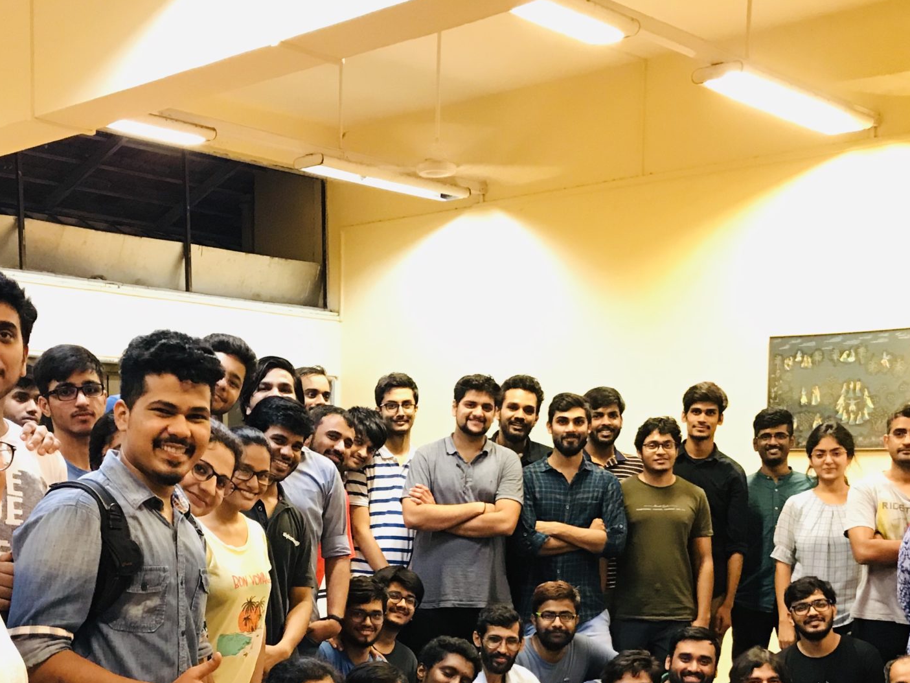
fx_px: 1341
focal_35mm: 51
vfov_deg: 27.5
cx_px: 376
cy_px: 618
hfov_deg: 37.4
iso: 100
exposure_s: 1/14
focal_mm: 3.99
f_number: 1.8
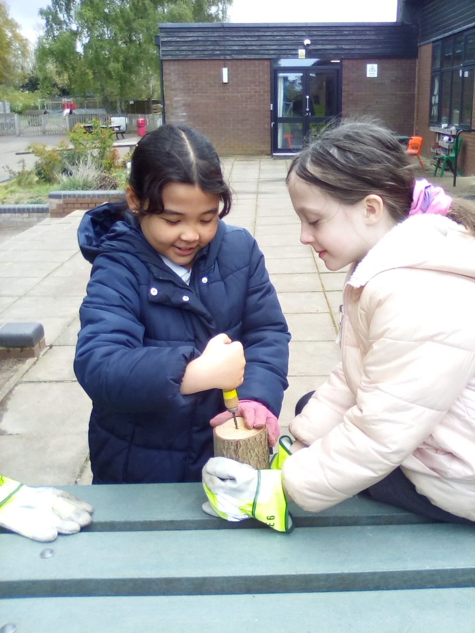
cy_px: 316
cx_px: 238
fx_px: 640
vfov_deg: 52.6
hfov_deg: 40.7
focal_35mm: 35
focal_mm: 2.9
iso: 56
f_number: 2.8
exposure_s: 1/140
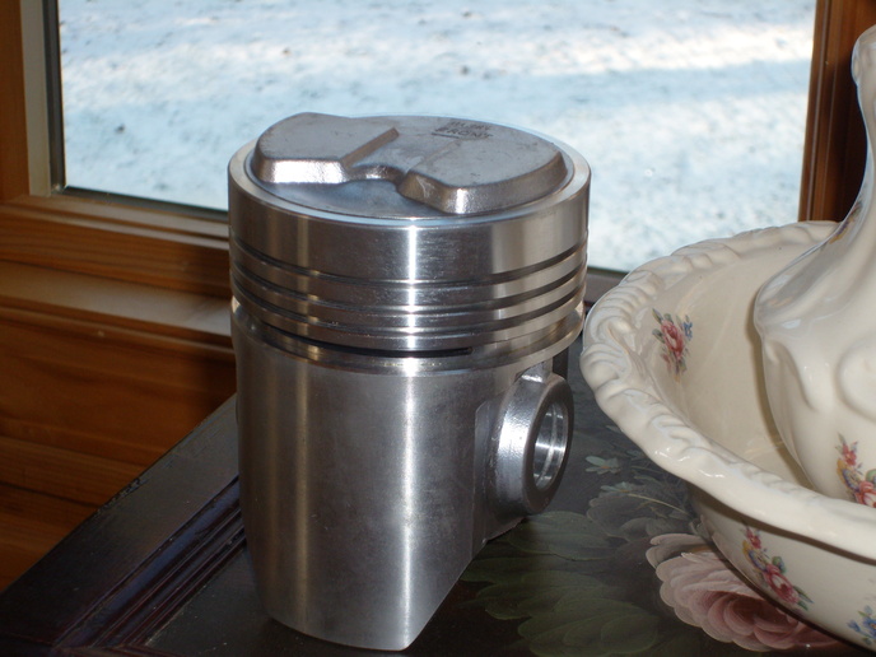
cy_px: 328
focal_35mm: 81
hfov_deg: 24.1
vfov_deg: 18.2
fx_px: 2050
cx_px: 438
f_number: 4.2
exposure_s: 1/90
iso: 100
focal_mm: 13.7
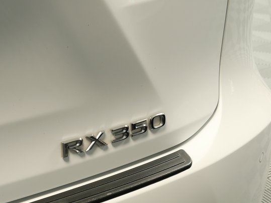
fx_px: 595
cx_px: 113
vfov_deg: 19.4
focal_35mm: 76
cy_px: 118
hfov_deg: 25.6
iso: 250
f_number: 5
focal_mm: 20
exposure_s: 1/200
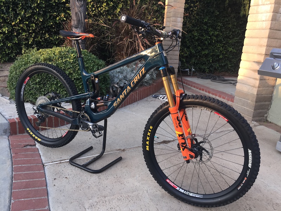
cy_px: 106
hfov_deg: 61.7
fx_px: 235
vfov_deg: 48.2
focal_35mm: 29
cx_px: 140
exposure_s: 1/70
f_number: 2.2
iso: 32
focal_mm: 4.15
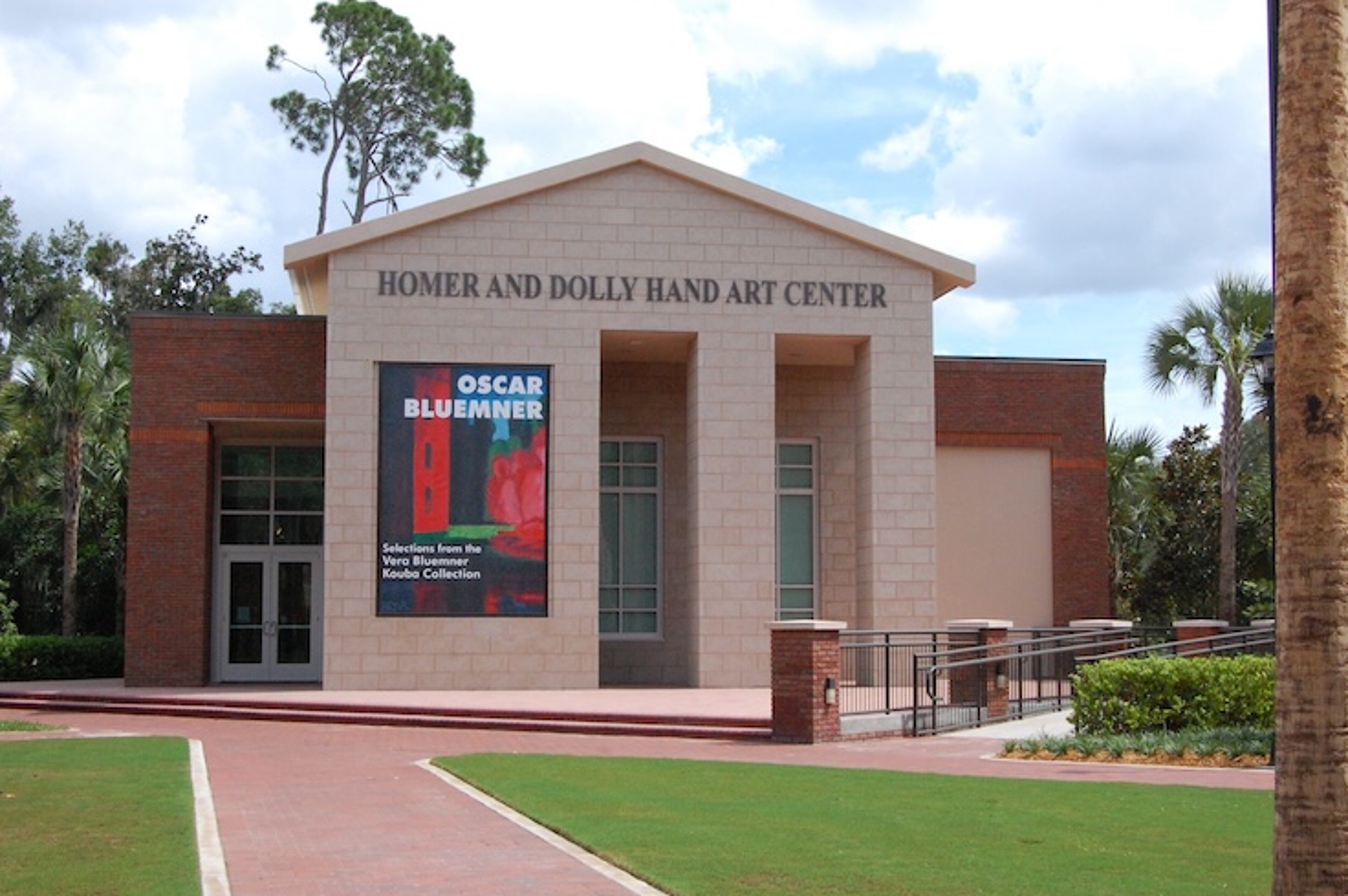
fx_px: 1945
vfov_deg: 25.9
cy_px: 448
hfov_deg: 38.2
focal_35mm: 52
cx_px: 683
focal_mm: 34
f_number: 14
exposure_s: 1/800
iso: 1600
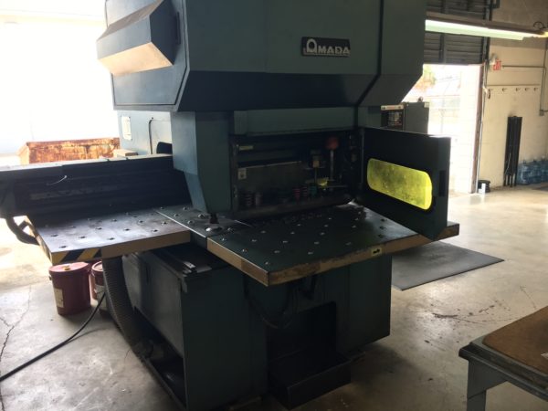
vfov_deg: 48.2
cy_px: 206
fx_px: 459
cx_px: 274
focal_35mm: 29
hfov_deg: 61.7
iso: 32
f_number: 2.2
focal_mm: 4.15
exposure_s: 1/120
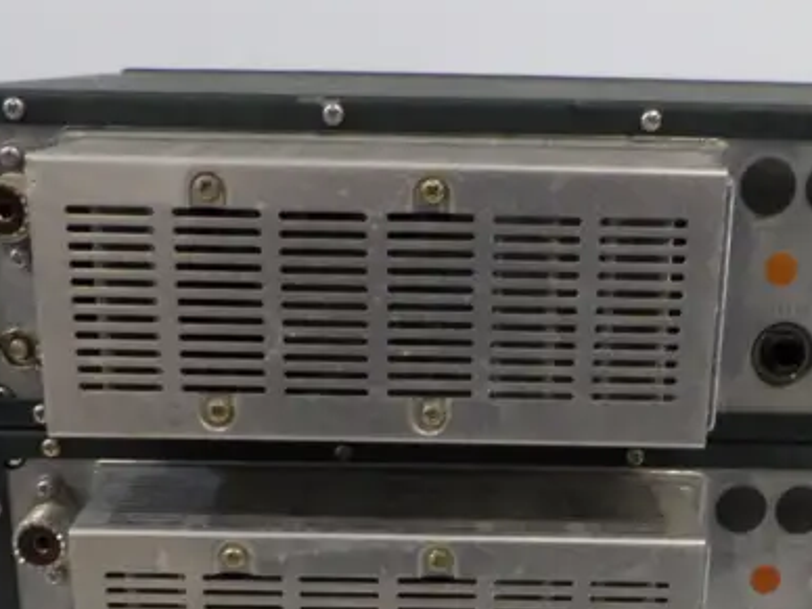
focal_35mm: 58
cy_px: 619
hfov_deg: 33.1
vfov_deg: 24.0
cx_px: 484
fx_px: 1361
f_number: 2.5
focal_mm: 4.5
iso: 120
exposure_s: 1/30
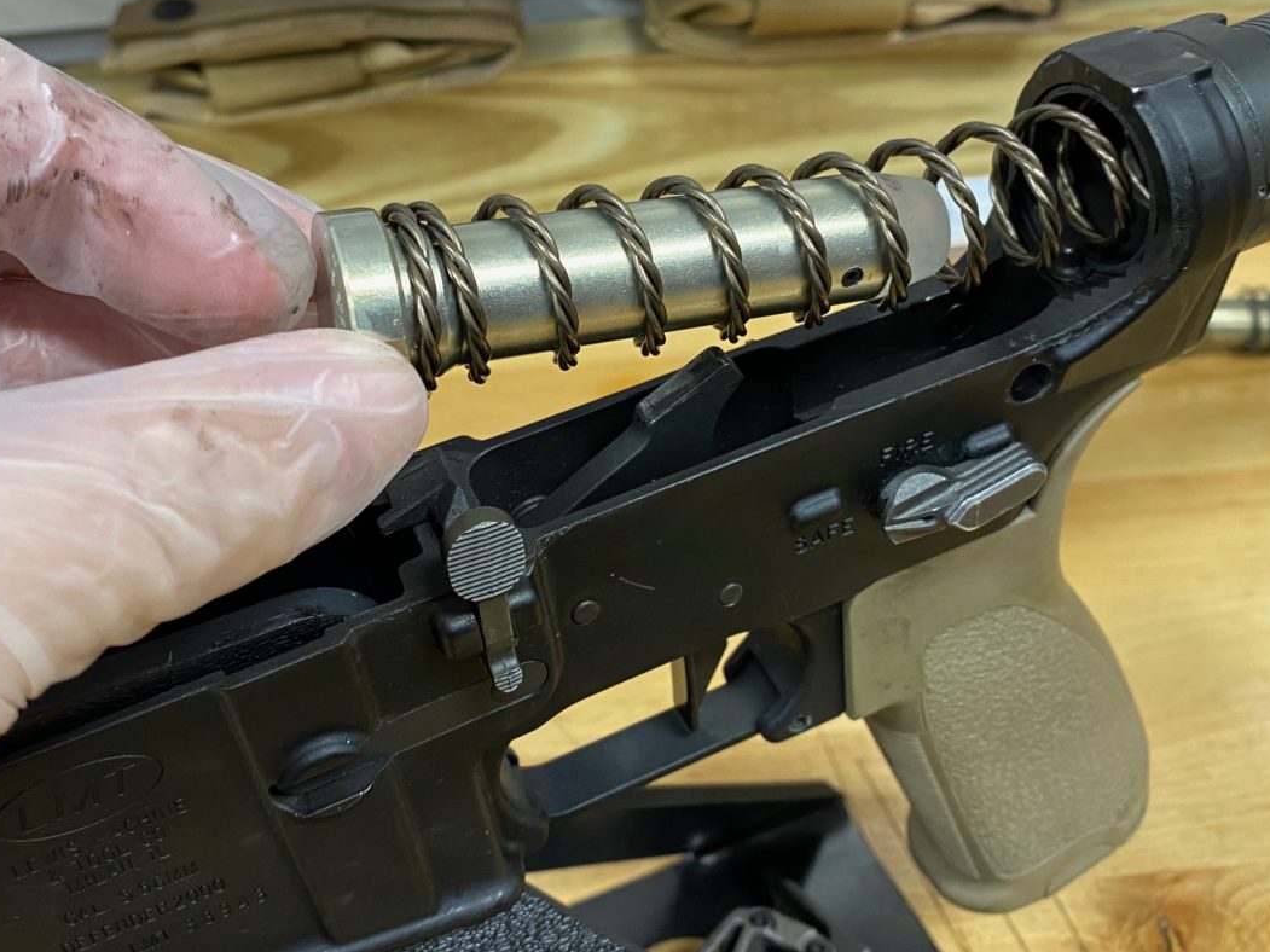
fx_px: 1394
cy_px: 373
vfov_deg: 37.5
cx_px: 645
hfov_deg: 49.0
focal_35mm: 38
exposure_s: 1/60
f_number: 1.8
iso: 160
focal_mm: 4.25
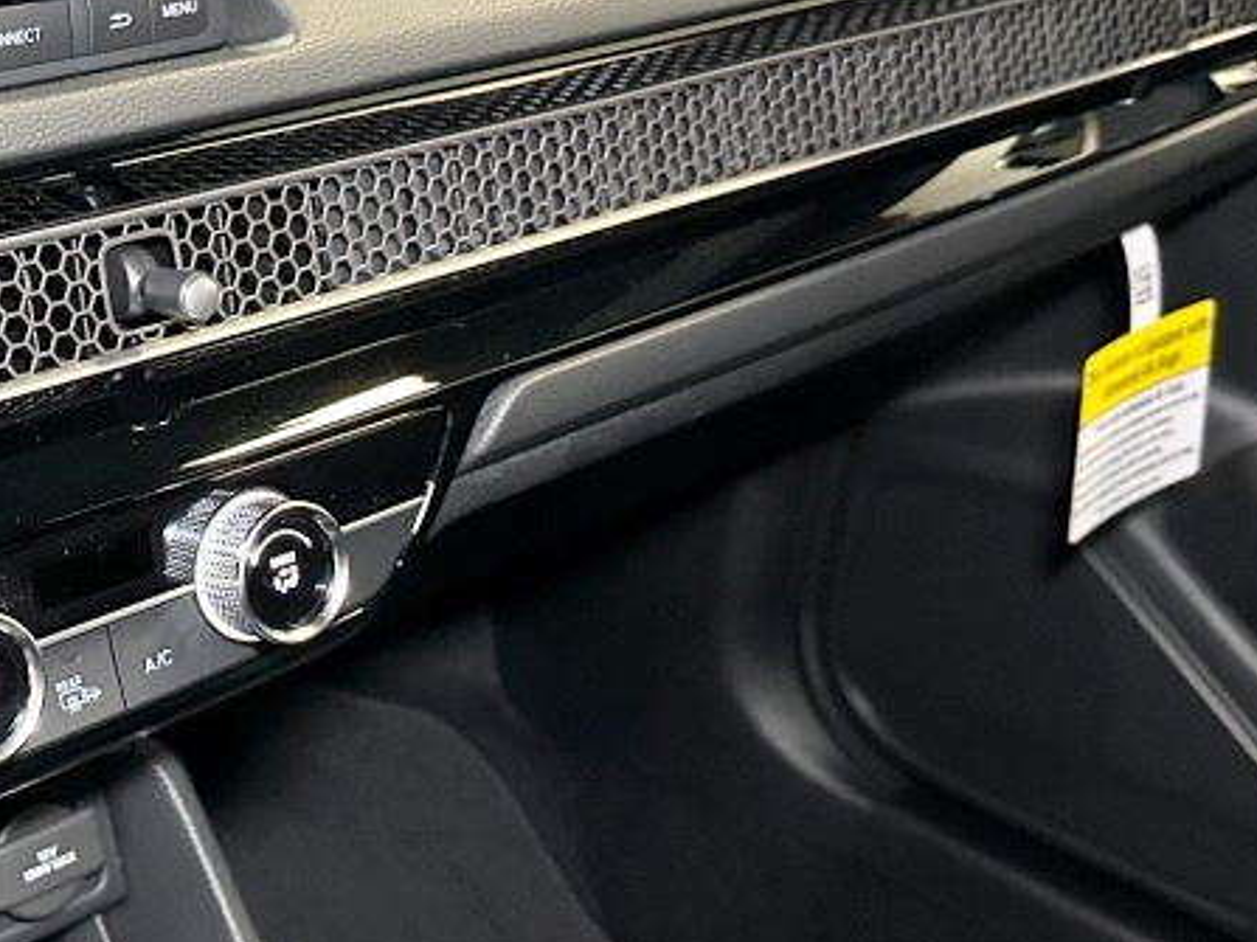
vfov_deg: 26.5
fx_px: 1997
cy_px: 419
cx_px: 129
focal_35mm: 55
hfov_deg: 33.2
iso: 1000
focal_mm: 6.86
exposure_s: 1/40
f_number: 1.78
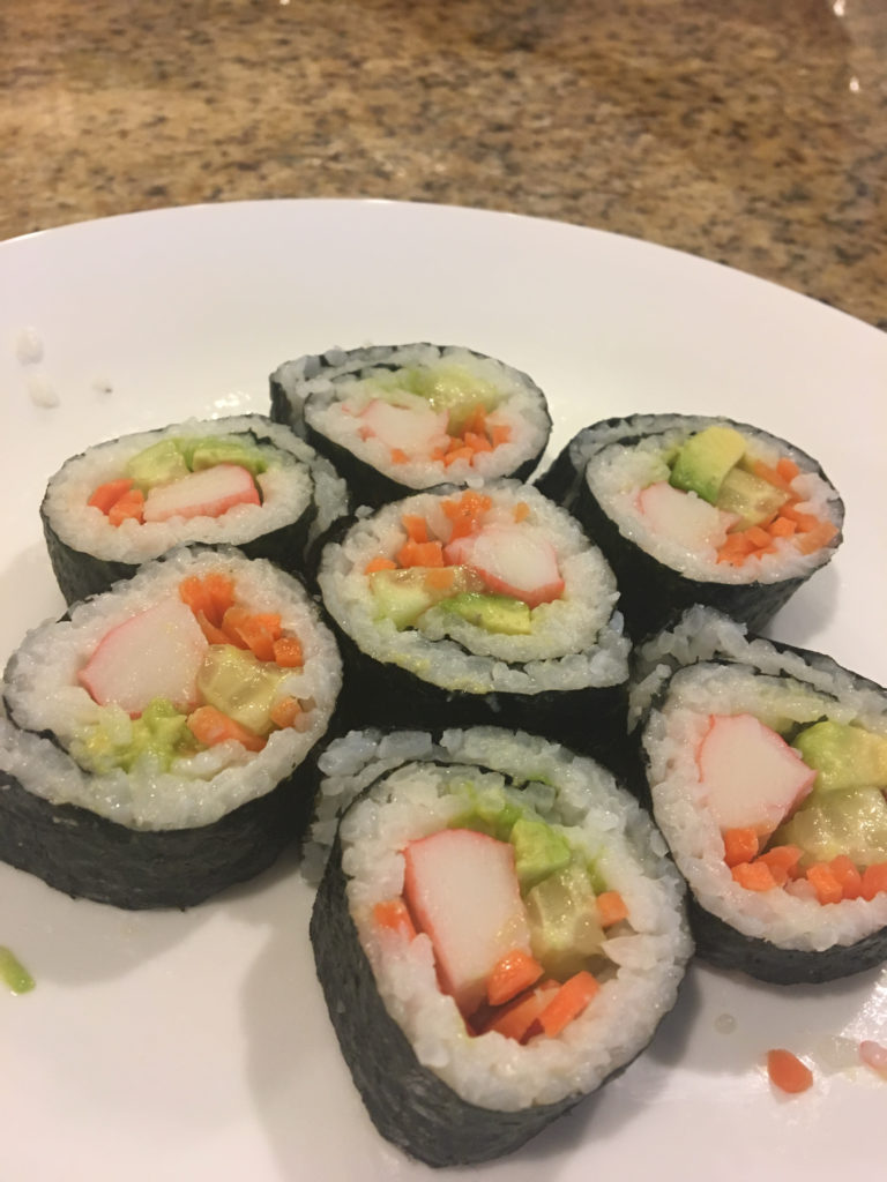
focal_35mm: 29
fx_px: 991
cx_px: 444
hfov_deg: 48.2
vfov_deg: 61.7
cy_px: 591
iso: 100
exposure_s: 1/30
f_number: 2.2
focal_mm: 4.15
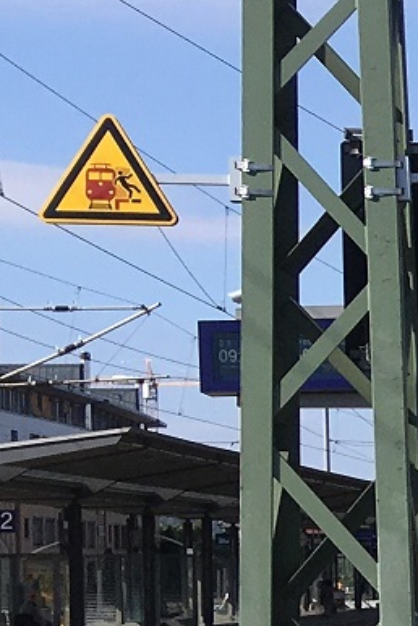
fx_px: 2734
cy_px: 506
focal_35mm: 157
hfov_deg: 7.4
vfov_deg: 13.0
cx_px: 1393
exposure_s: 1/1923
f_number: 2.2
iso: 25
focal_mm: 4.15
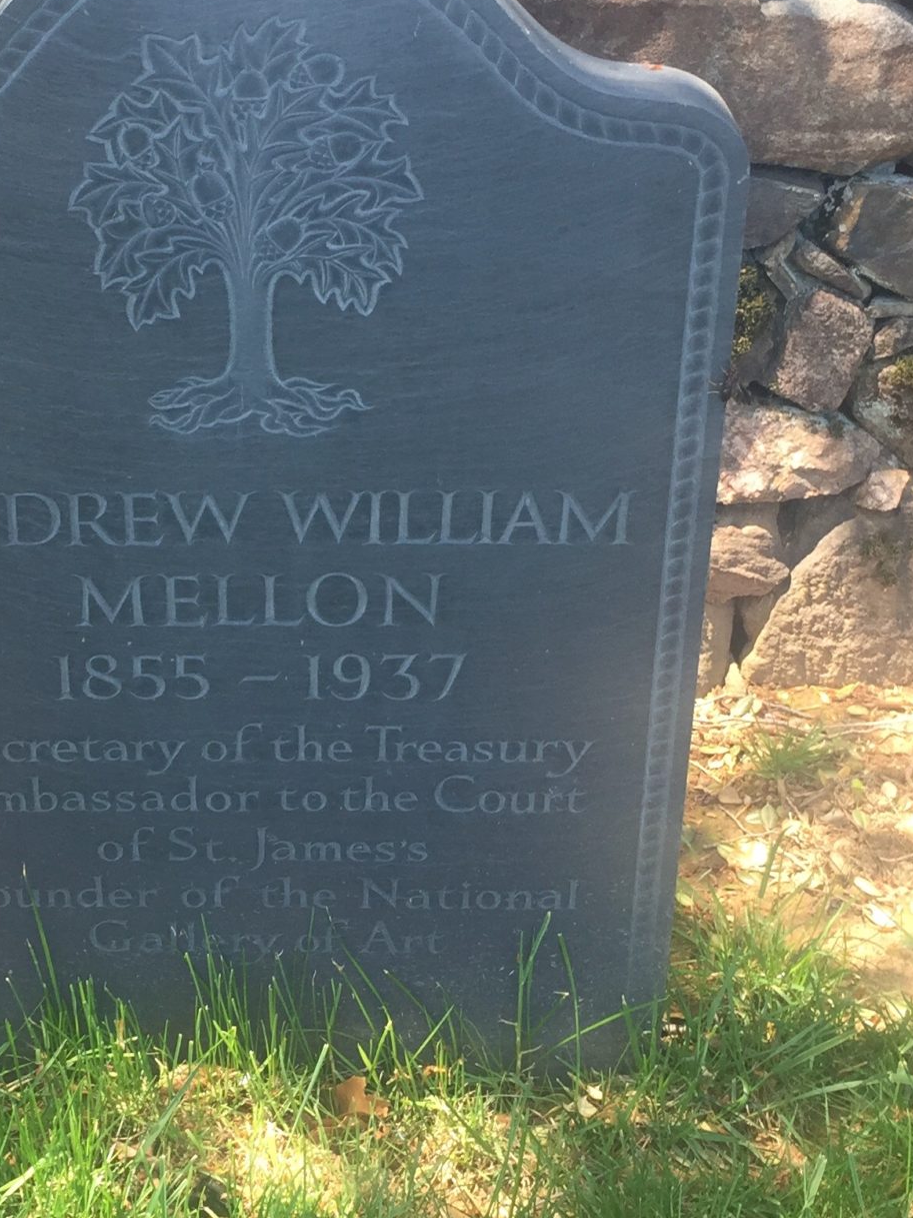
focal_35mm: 61
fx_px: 2145
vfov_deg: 31.6
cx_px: 235
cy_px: 529
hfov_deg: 23.8
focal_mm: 4.15
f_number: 2.2
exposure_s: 1/120
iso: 32
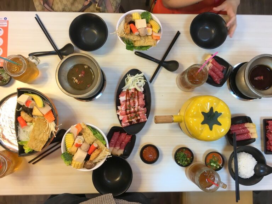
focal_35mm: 29
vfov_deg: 48.2
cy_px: 102
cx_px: 136
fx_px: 228
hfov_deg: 61.7
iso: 80
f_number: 2.2
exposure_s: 1/33
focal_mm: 4.15
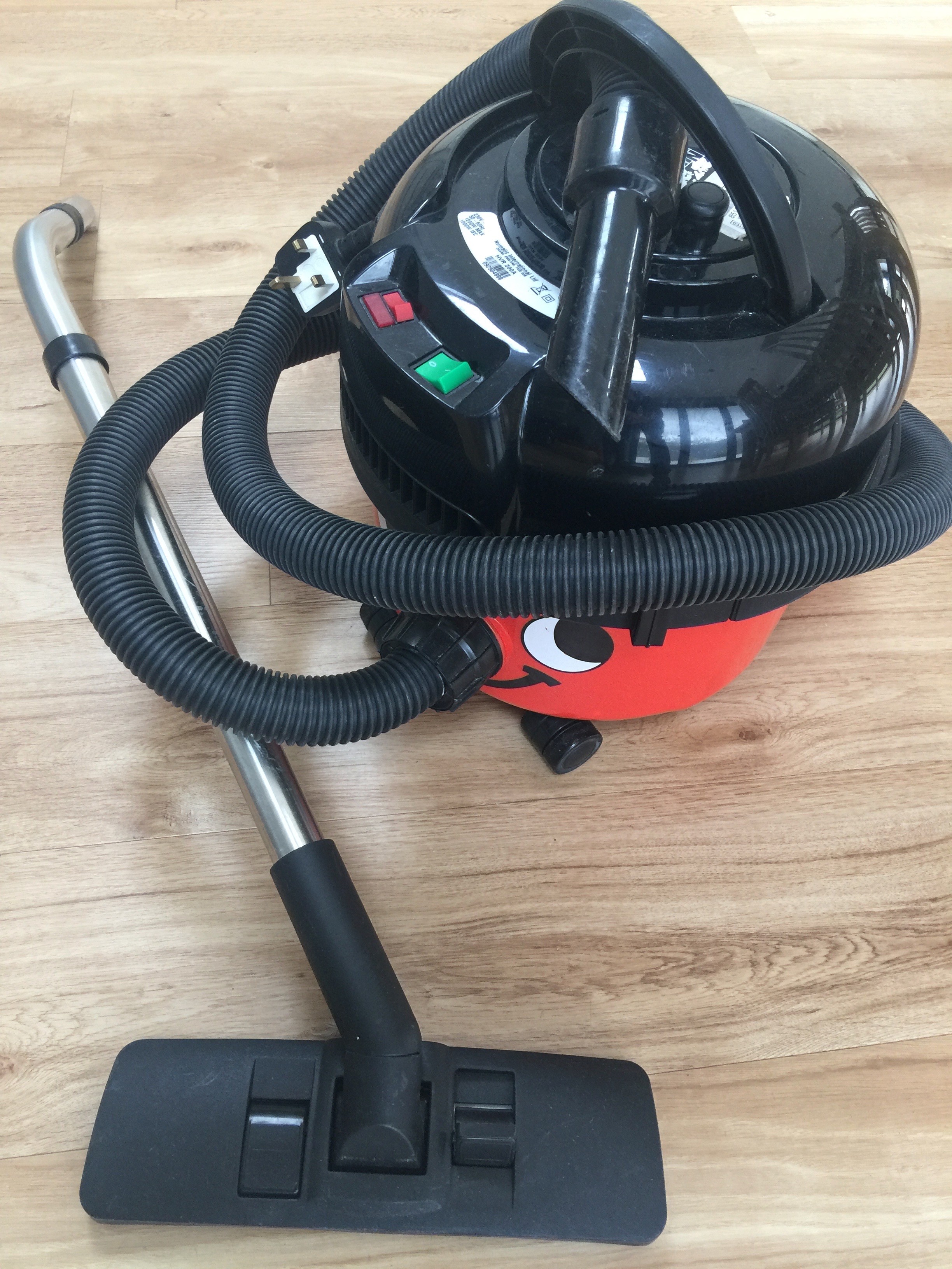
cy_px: 634
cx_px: 476
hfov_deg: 48.2
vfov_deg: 61.7
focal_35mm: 29
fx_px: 1063
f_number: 2.2
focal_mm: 4.15
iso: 64
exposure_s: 1/33
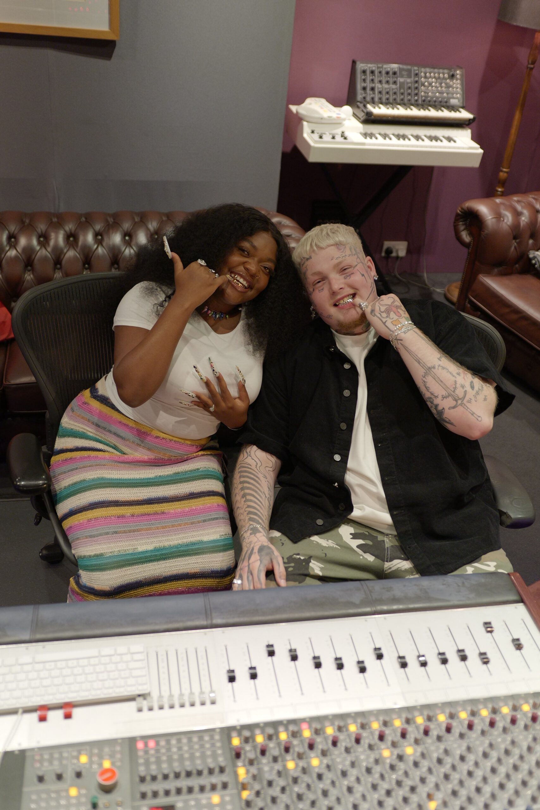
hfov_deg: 38.9
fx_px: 765
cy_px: 405
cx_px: 270
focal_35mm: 34
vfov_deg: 55.8
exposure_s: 1/80
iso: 1250
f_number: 1.8
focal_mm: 23
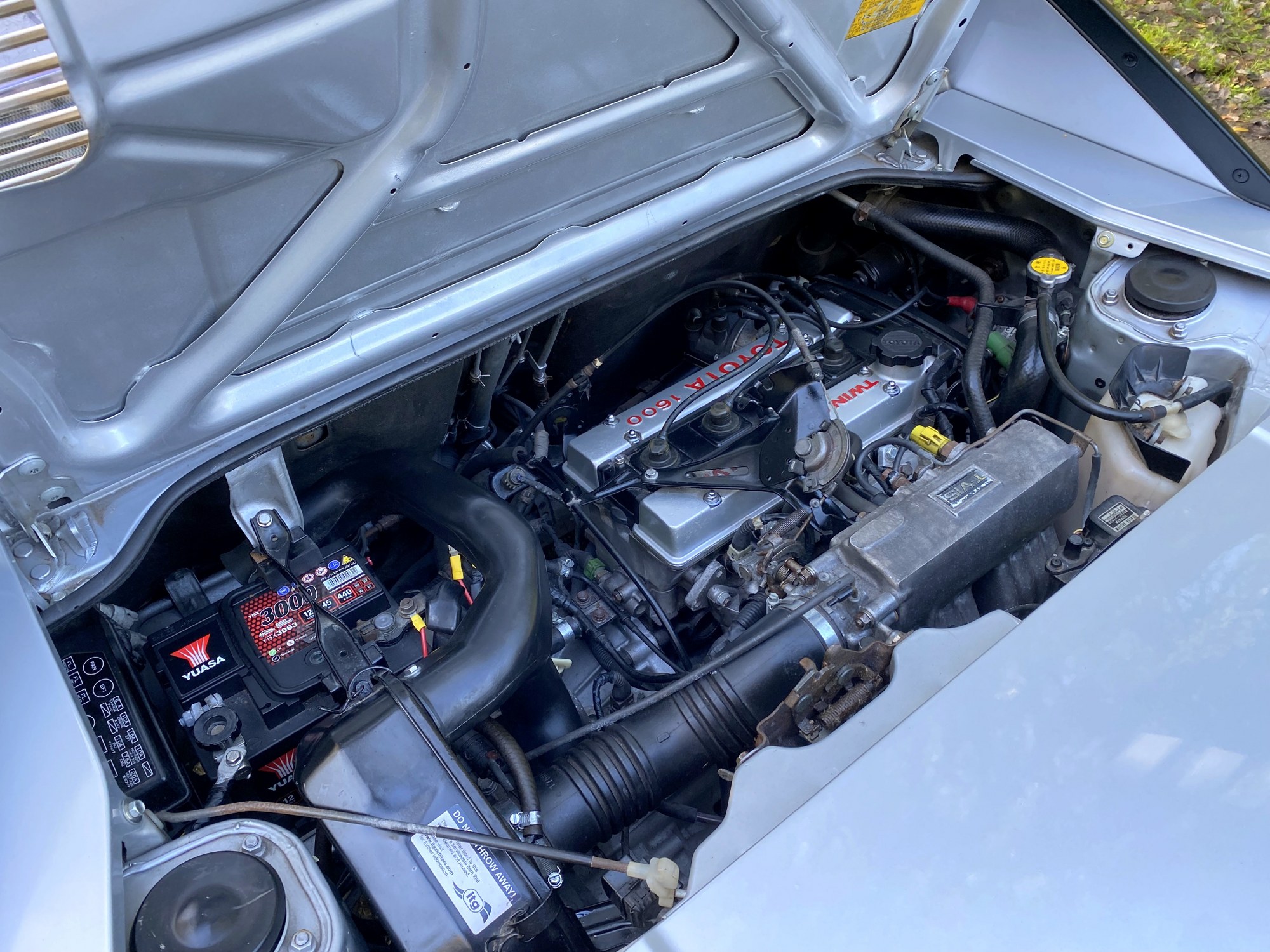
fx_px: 954
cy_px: 476
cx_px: 635
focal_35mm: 26
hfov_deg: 67.3
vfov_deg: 53.1
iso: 80
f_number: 1.8
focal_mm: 4.25
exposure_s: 1/122
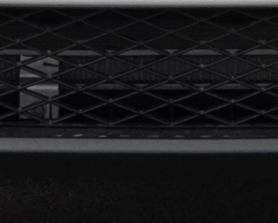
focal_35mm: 413
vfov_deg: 3.7
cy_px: -220
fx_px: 3399
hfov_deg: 4.7
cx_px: 207
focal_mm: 7.9
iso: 50
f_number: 2.4
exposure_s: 1/2134
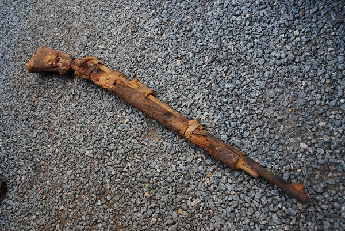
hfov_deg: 57.2
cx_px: 172
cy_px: 116
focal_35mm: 33
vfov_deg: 40.0
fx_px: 316
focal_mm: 22
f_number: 5.6
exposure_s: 1/125
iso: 100
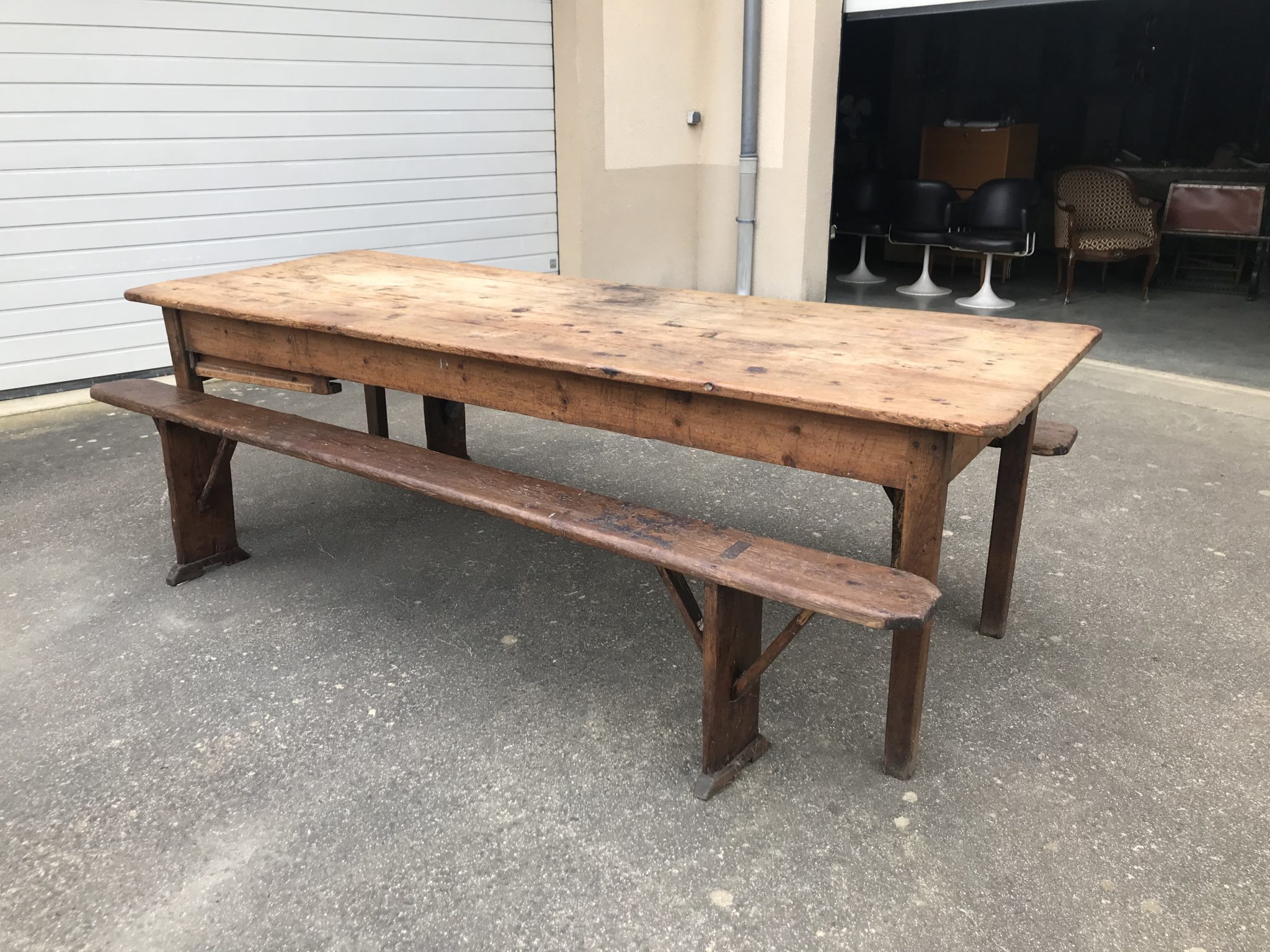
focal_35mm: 28
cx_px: 635
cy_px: 476
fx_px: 1027
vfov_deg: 49.7
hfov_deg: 63.4
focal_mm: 3.99
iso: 20
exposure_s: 1/164
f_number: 1.8
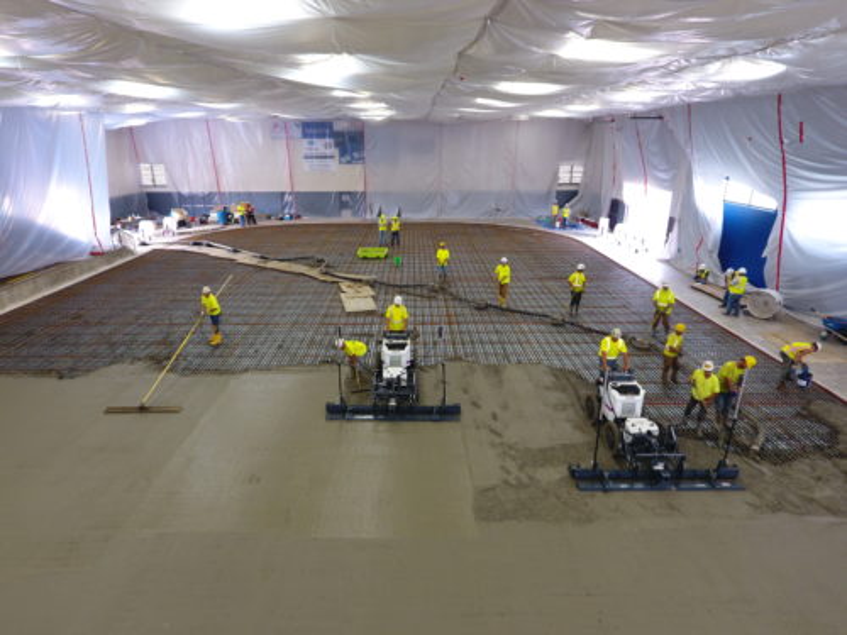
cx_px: 424
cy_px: 318
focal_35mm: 20
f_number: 2.8
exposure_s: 1/12.5
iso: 188
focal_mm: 3.61
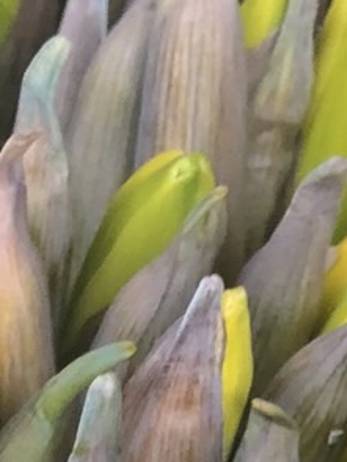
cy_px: 877
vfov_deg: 9.6
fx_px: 2603
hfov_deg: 7.6
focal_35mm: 195
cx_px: 160
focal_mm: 4
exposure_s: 1/30
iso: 25
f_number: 1.8
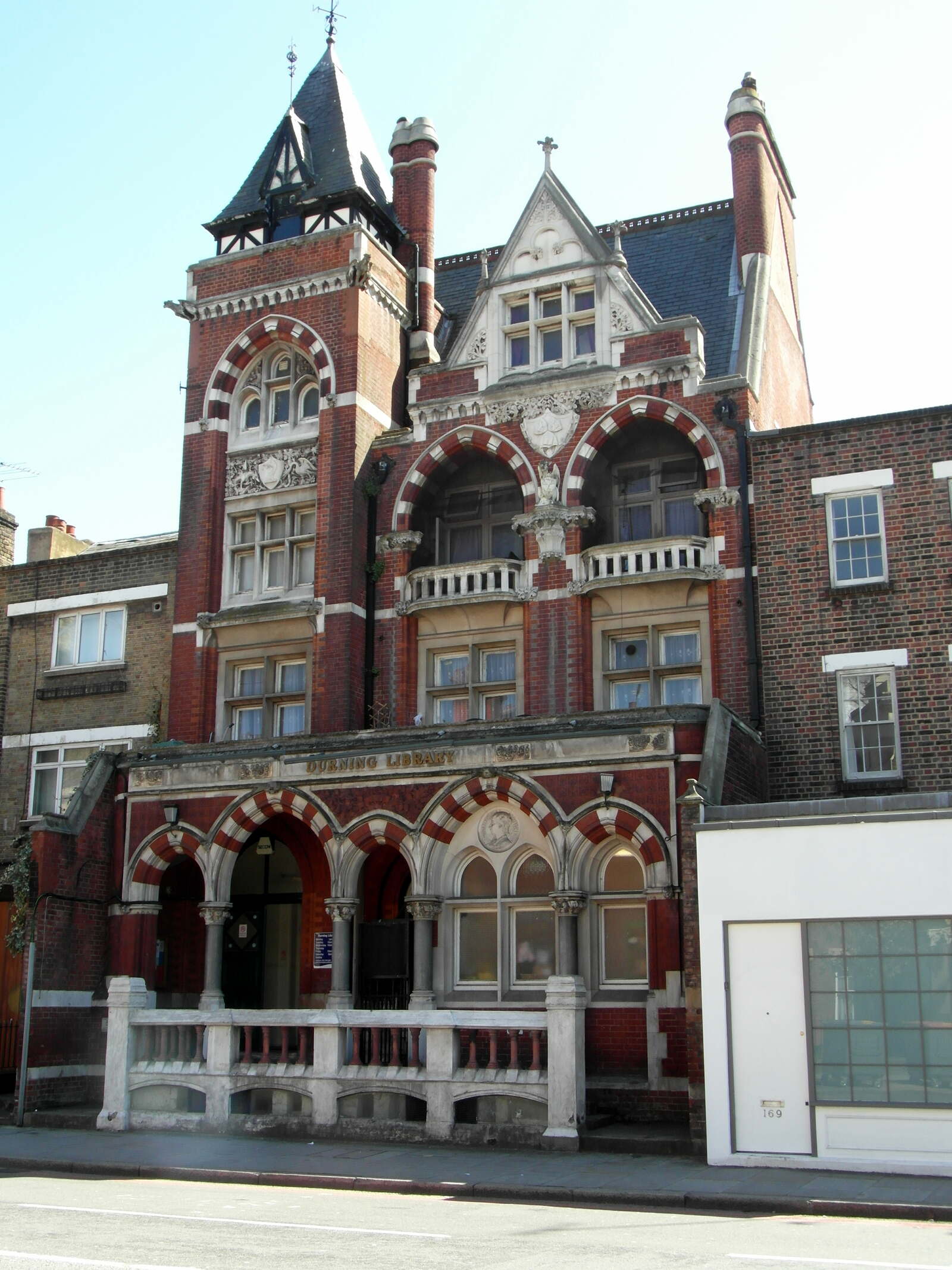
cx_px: 476
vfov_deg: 45.8
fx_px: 1503
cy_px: 635
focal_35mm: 41
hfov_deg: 35.1
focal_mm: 6.8
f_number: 5.2
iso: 80
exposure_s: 1/90
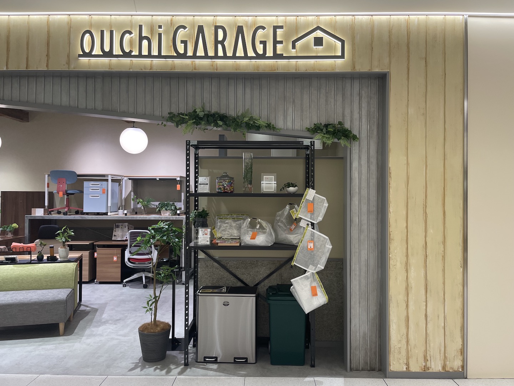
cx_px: 257
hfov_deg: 67.3
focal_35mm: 26
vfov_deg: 53.1
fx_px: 386
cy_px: 193
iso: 80
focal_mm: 4.2
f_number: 1.6
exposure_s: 1/100
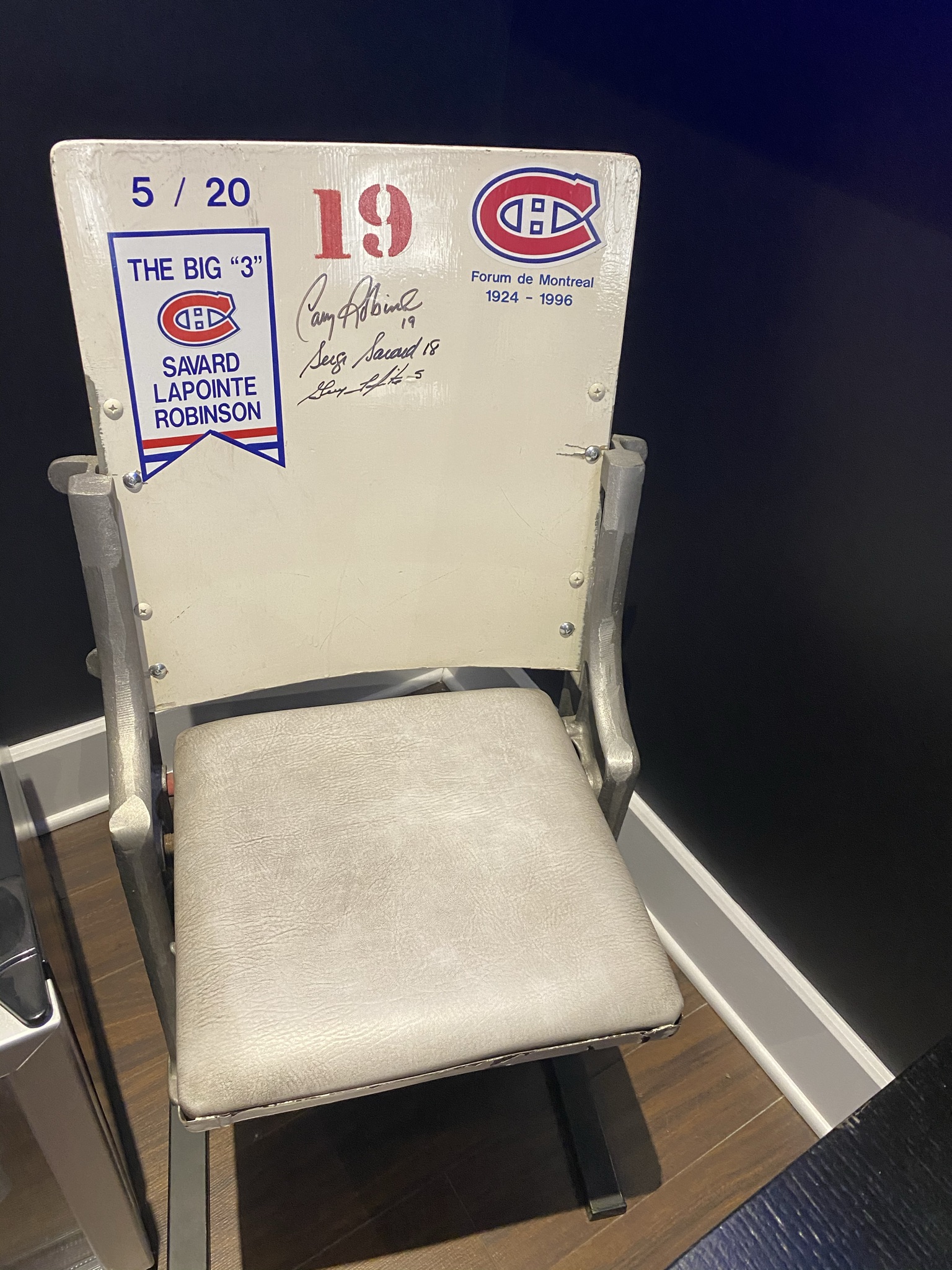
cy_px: 635
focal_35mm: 26
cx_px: 476
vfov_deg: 67.3
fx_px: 953
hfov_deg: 53.1
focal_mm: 4.25
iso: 320
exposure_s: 1/60
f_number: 1.8
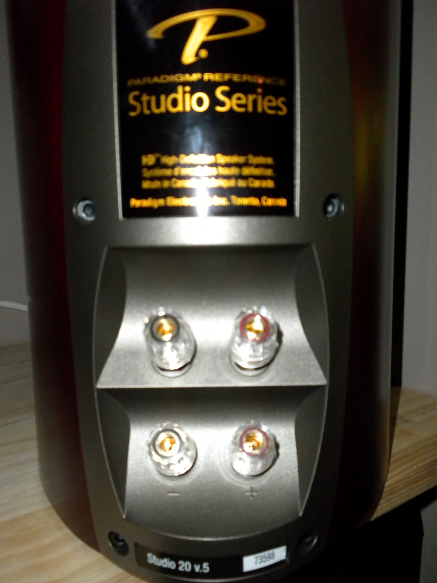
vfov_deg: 50.1
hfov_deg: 38.7
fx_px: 623
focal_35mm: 37
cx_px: 218
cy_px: 292
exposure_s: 1/30
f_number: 3.5
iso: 400
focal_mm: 6.6
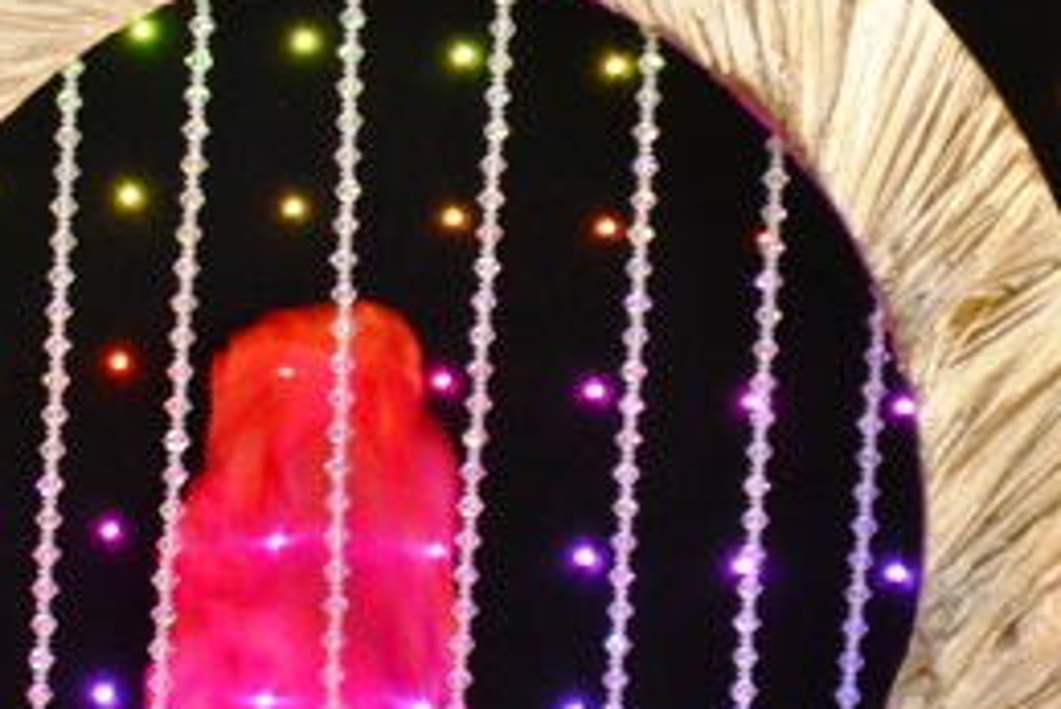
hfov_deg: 8.7
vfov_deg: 5.9
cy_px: 33
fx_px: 6912
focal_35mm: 234
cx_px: -309
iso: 2200
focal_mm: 55
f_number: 5.6
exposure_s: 1/60
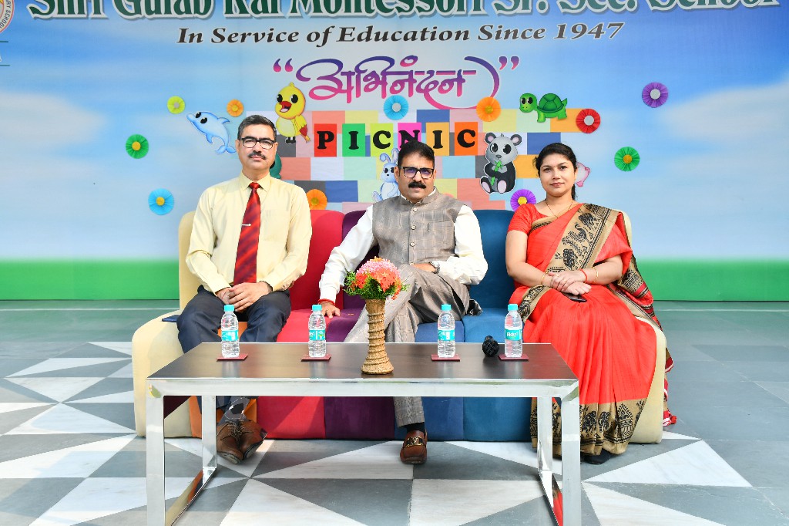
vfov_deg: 33.4
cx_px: 394
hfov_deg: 48.5
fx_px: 876
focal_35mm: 40
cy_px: 263
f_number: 9
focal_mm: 27
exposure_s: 1/125
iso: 200
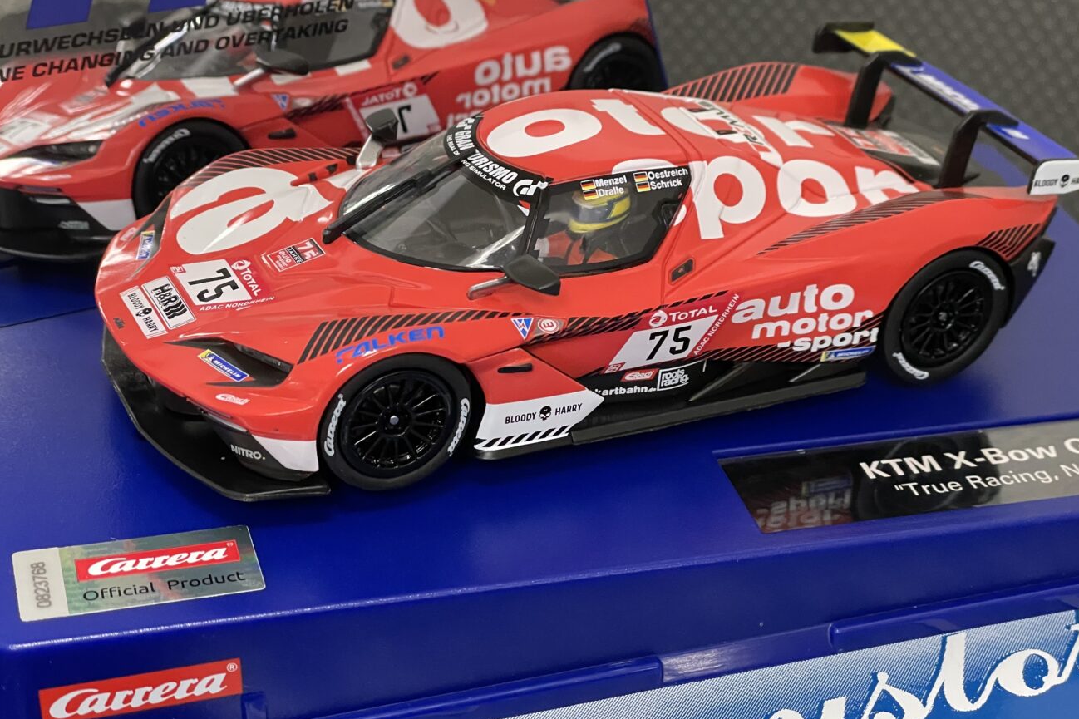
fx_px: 1918
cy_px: 437
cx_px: 625
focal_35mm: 64
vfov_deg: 21.2
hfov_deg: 31.4
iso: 500
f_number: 2
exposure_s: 1/40
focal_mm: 6
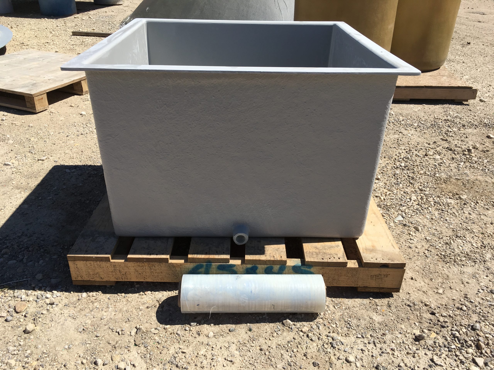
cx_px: 247
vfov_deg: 48.2
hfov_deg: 61.7
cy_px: 185
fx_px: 414
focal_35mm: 29
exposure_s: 1/2024
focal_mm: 4.15
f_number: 2.2
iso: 25
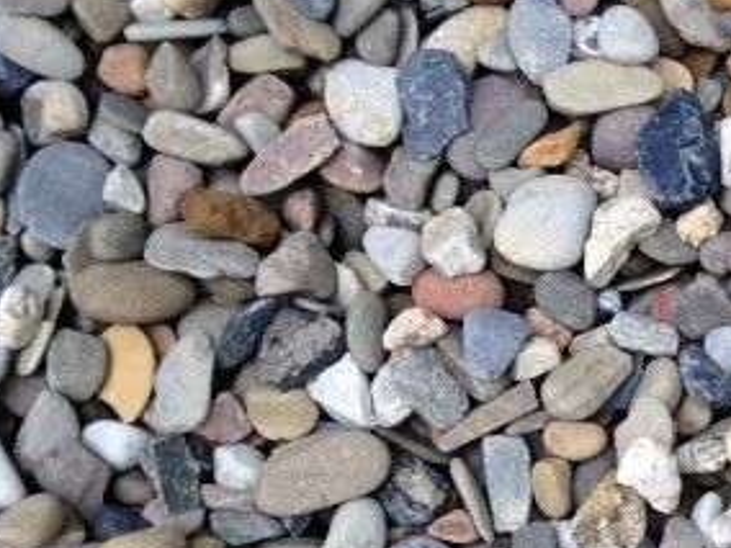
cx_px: 803
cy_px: 828
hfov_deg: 16.1
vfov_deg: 11.9
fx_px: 2513
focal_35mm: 119
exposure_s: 1/241
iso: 50
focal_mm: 4.12
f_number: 2.4
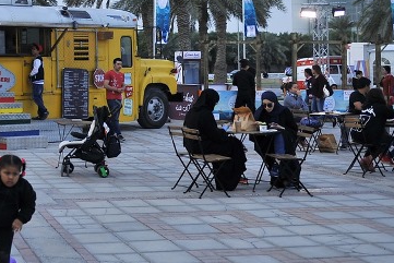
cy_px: 41
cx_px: -59
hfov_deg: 26.8
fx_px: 744
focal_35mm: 68
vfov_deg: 19.8
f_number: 2.8
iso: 200
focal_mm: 24
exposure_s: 1/500
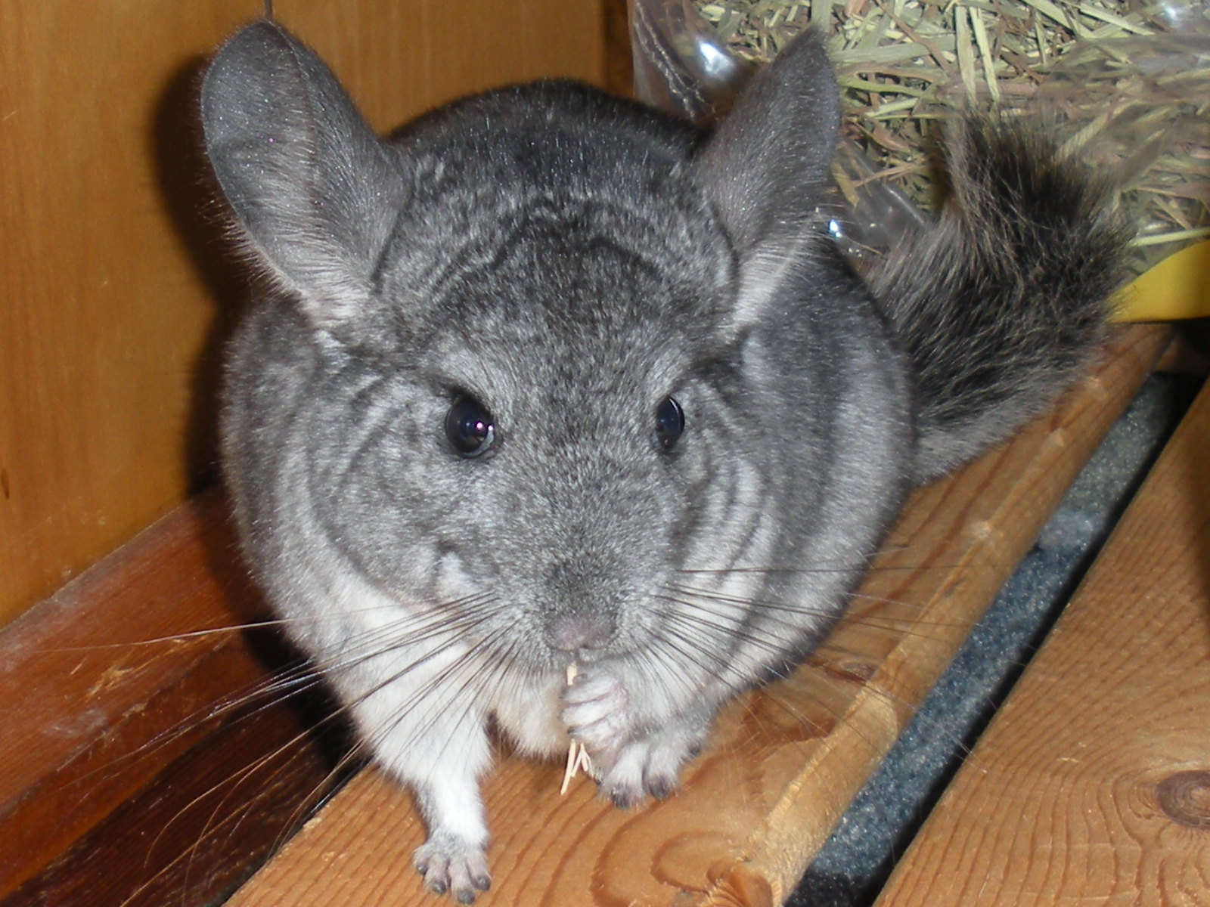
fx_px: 1258
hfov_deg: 51.4
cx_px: 605
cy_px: 454
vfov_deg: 39.7
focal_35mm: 36
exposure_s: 1/60
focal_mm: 6.3
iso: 64
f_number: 3.5
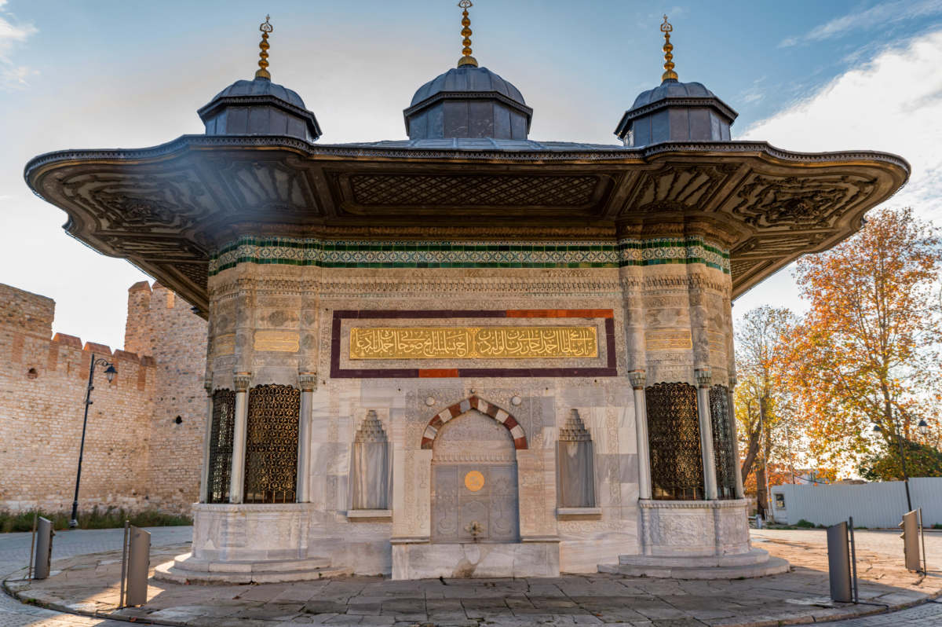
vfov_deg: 44.9
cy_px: 314
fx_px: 758
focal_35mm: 29
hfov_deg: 63.7
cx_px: 471
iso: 400
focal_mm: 29
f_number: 5
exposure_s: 1/500
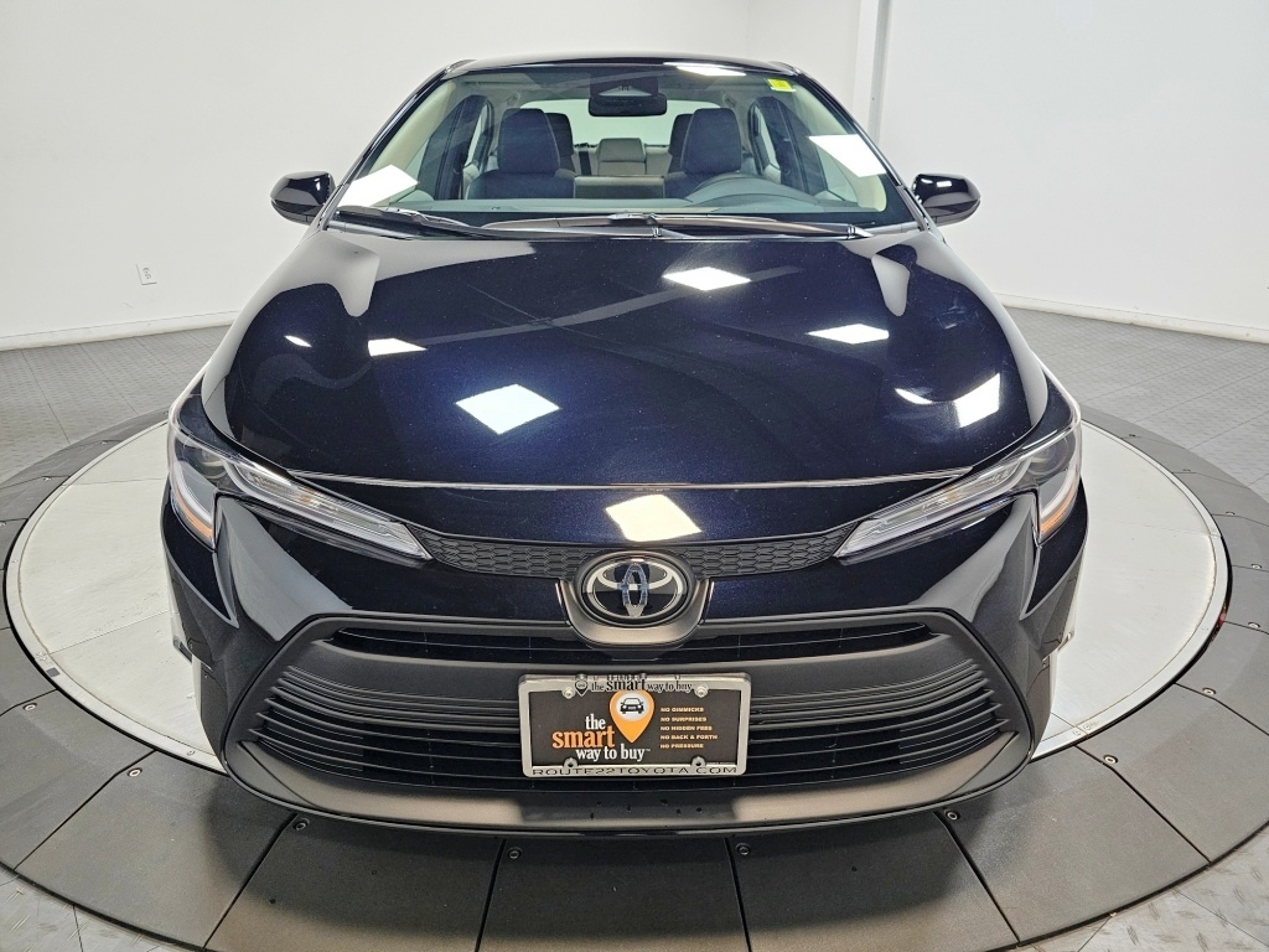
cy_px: 476
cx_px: 634
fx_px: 843
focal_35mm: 23
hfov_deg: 73.9
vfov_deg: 58.9
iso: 800
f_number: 1.7
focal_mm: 6.3
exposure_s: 1/60
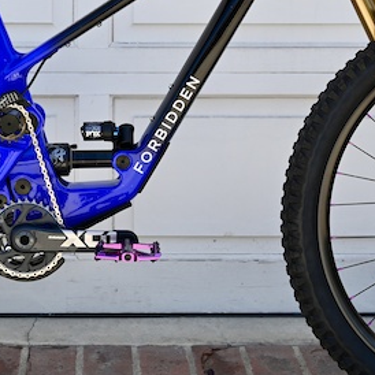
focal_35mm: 99
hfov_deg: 17.5
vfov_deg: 17.5
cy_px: 88
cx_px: 127
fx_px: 1213
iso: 100
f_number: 5
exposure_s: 1/250
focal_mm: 40
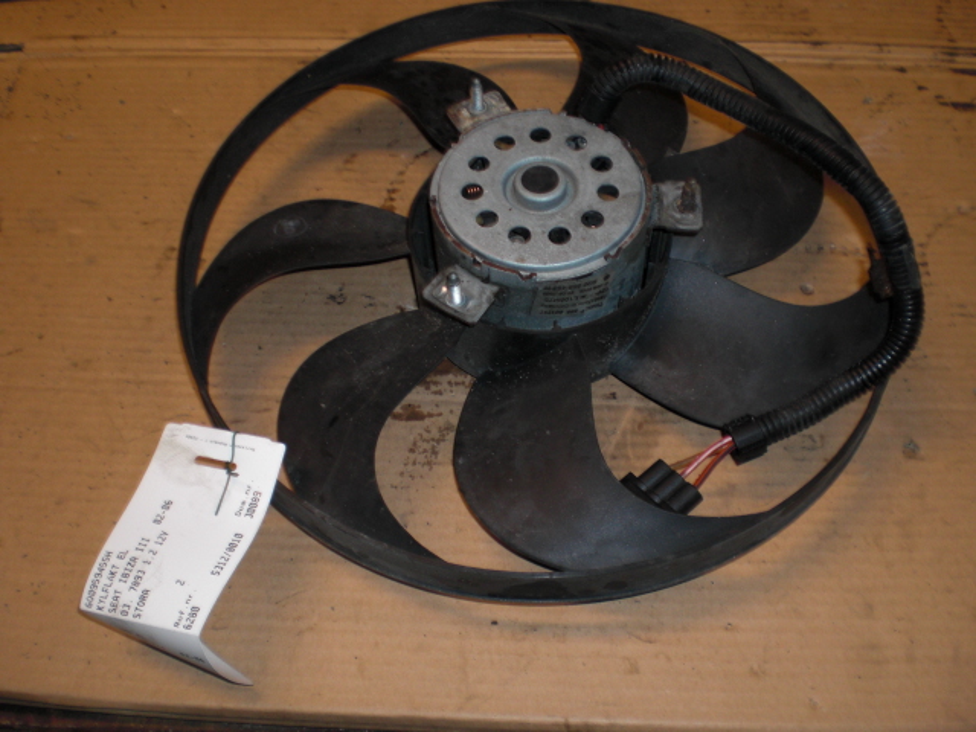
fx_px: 1071
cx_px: 488
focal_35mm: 38
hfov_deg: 49.0
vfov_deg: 37.7
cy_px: 366
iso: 100
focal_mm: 6.3
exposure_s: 1/60
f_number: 3.1
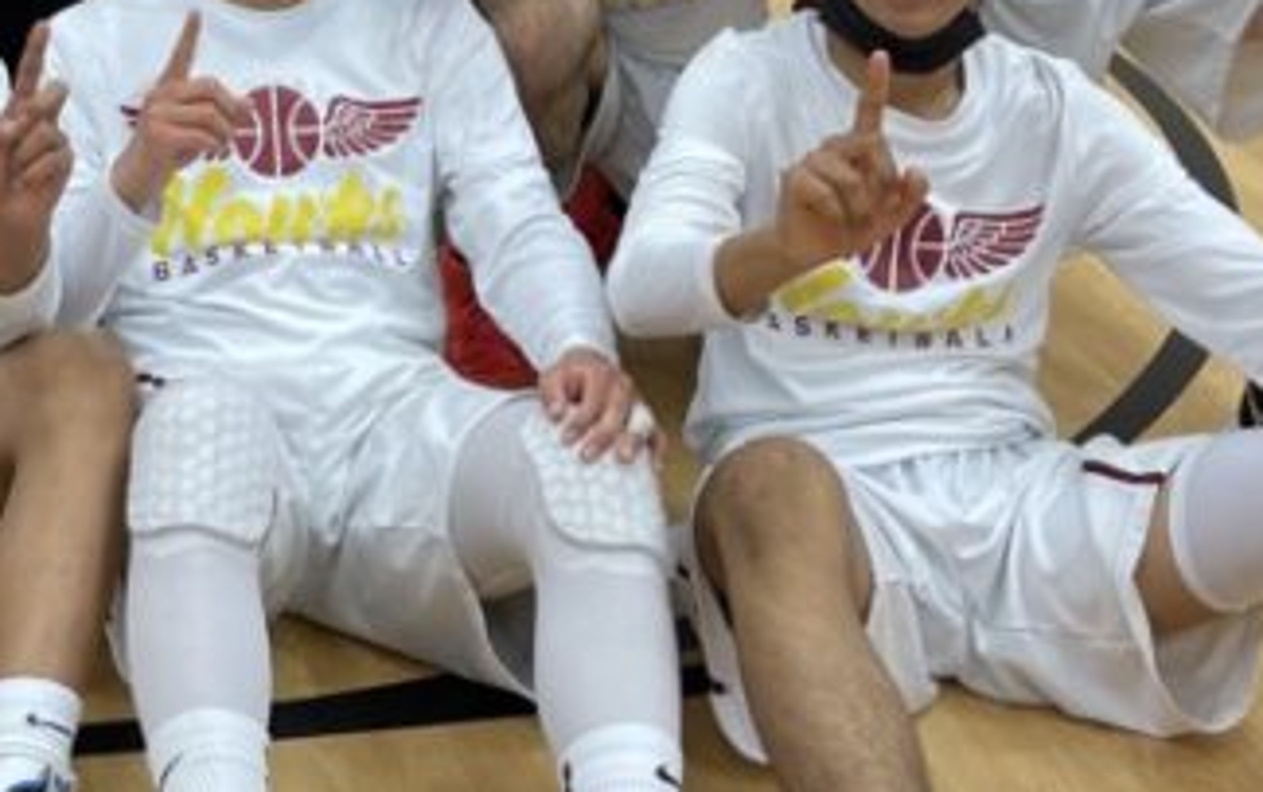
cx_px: 58
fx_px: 2997
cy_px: 27
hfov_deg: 23.0
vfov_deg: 14.8
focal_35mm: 87
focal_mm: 5.1
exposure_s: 1/120
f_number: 1.6
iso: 80
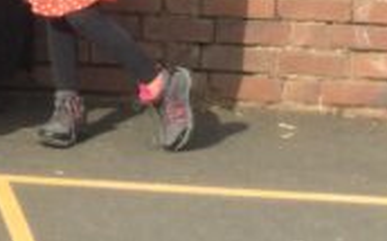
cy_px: -209
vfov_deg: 6.5
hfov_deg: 9.5
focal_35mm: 196
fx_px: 2065
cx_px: -531
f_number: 2.4
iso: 25
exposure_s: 1/747
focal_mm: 3.3
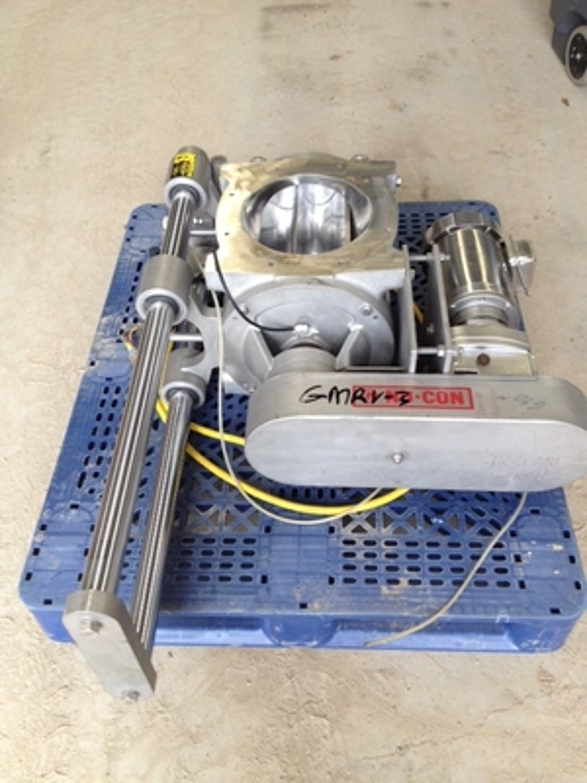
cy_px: 392
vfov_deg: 52.6
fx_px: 791
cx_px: 294
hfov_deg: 40.7
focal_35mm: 35
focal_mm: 4.28
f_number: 2.4
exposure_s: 1/40
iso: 64
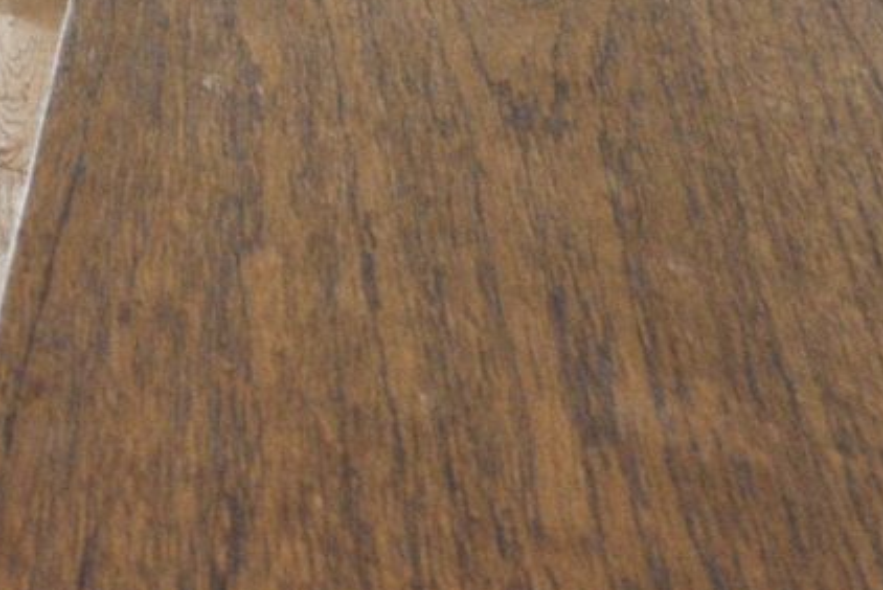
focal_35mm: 103
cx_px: -1337
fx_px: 2528
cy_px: -1075
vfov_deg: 10.3
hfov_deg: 13.4
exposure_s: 1/80
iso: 800
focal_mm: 16
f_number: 8
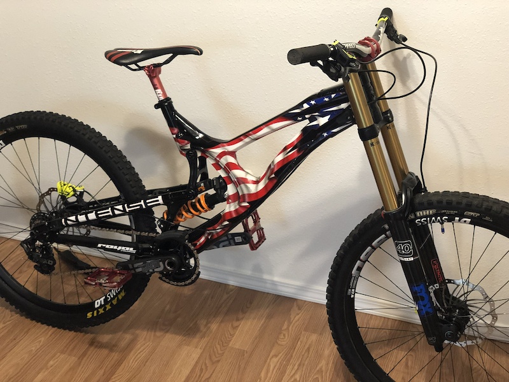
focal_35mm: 52
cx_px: 254
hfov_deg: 36.8
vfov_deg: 28.0
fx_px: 765
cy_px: 191
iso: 160
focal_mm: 6
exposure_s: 1/20
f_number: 2.4
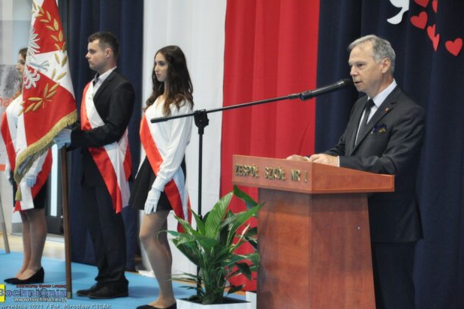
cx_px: 228
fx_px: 2069
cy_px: 154
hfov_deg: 12.8
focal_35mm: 161
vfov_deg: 8.6
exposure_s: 1/40
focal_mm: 105
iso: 1600
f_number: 5.6
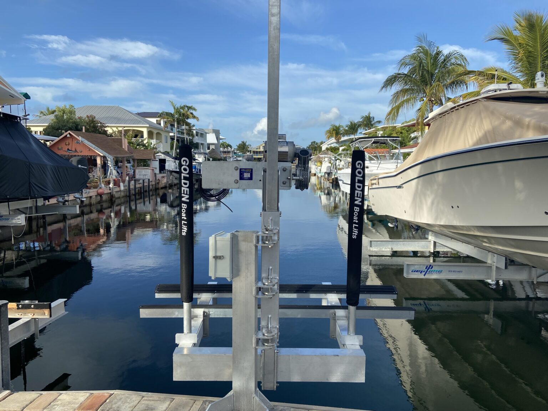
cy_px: 206
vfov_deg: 53.1
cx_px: 274
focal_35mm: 26
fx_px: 412
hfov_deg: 67.3
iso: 32
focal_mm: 4.25
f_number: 1.8
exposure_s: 1/2146
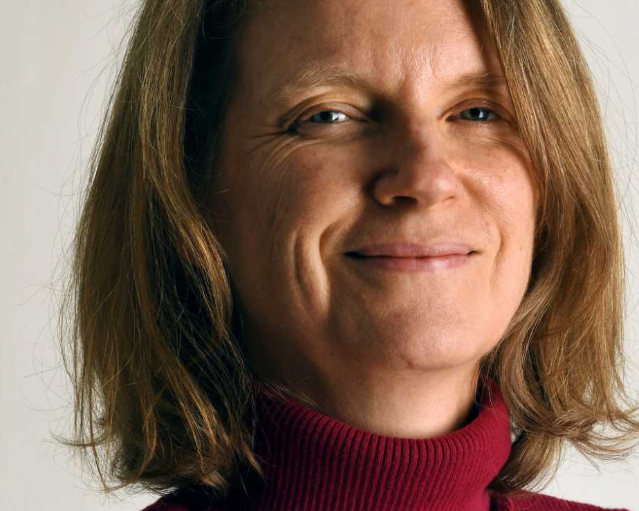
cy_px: 231
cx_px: 240
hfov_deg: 8.3
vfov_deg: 6.6
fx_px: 4426
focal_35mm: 234
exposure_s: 1/160
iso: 160
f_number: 13
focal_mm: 75
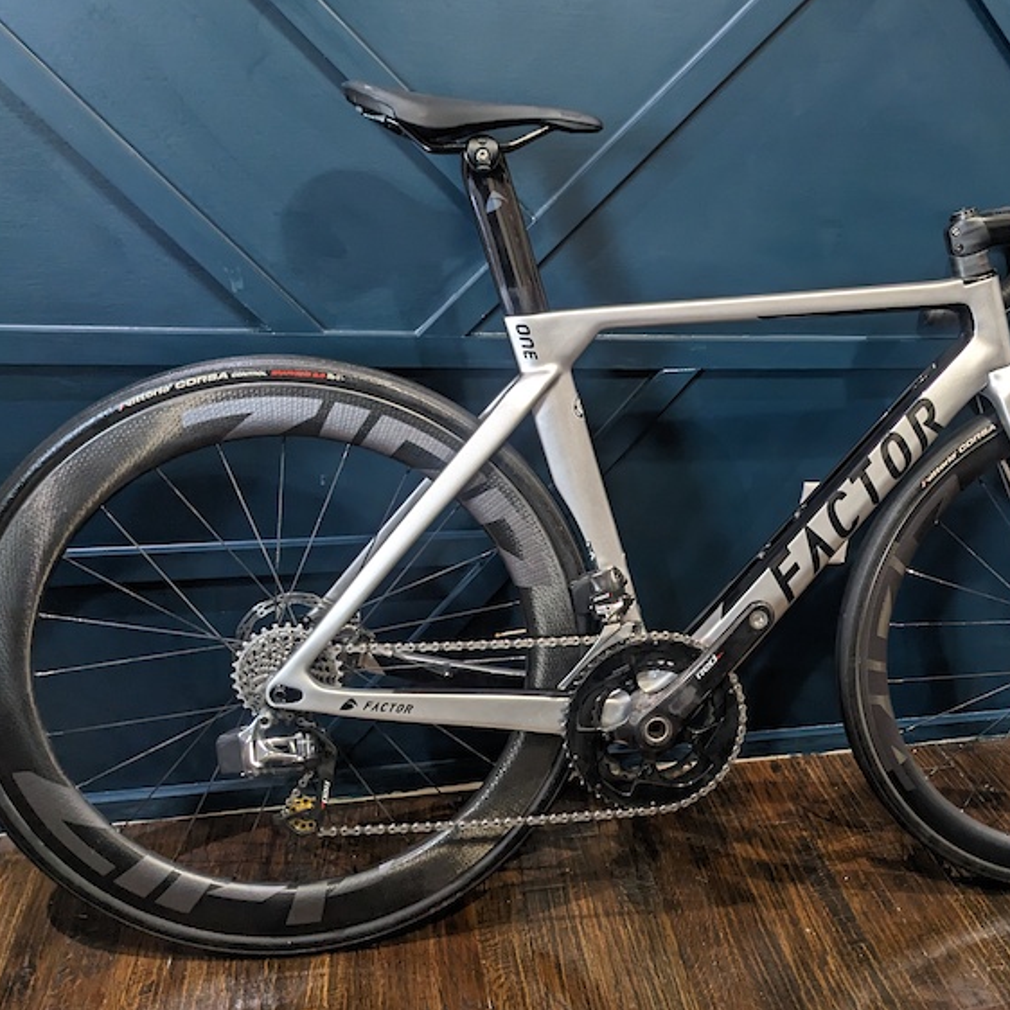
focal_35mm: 34
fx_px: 1122
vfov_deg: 48.4
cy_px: 496
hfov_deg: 47.5
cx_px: 685
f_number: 1.73
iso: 269
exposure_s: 1/24
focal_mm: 4.38
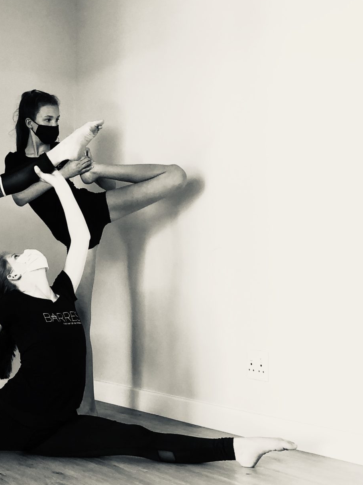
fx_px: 825
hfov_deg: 24.0
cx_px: 24
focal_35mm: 59
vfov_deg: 32.7
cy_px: 263
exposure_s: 1/40
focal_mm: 3.99
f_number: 1.8
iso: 25
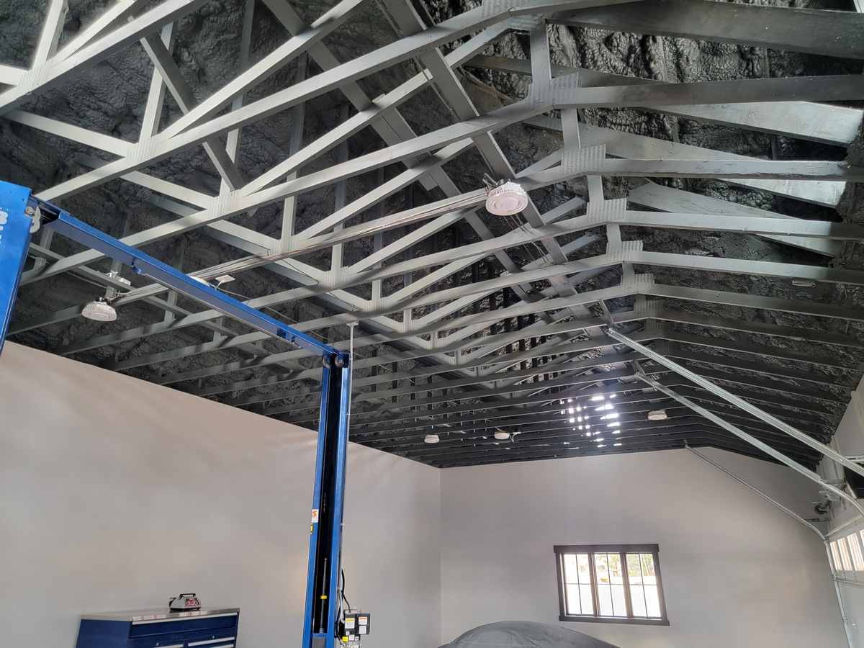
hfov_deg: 71.6
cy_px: 324
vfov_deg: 56.8
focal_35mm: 24
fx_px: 599
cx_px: 432
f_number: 1.8
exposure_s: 1/40
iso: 500
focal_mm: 6.7
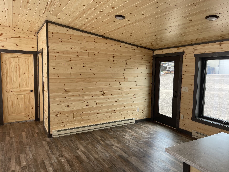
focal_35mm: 26
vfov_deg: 53.1
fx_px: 172
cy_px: 86
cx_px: 114
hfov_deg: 67.3
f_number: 1.6
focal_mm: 5.1
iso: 32
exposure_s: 1/129
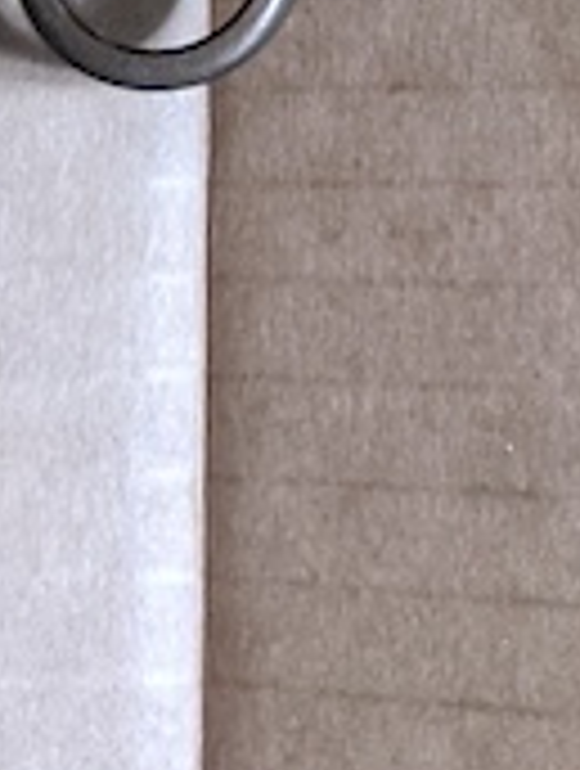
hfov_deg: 11.8
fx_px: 2804
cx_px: 139
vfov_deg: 13.0
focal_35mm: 126
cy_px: -892
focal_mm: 4.38
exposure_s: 1/24
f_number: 1.73
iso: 963
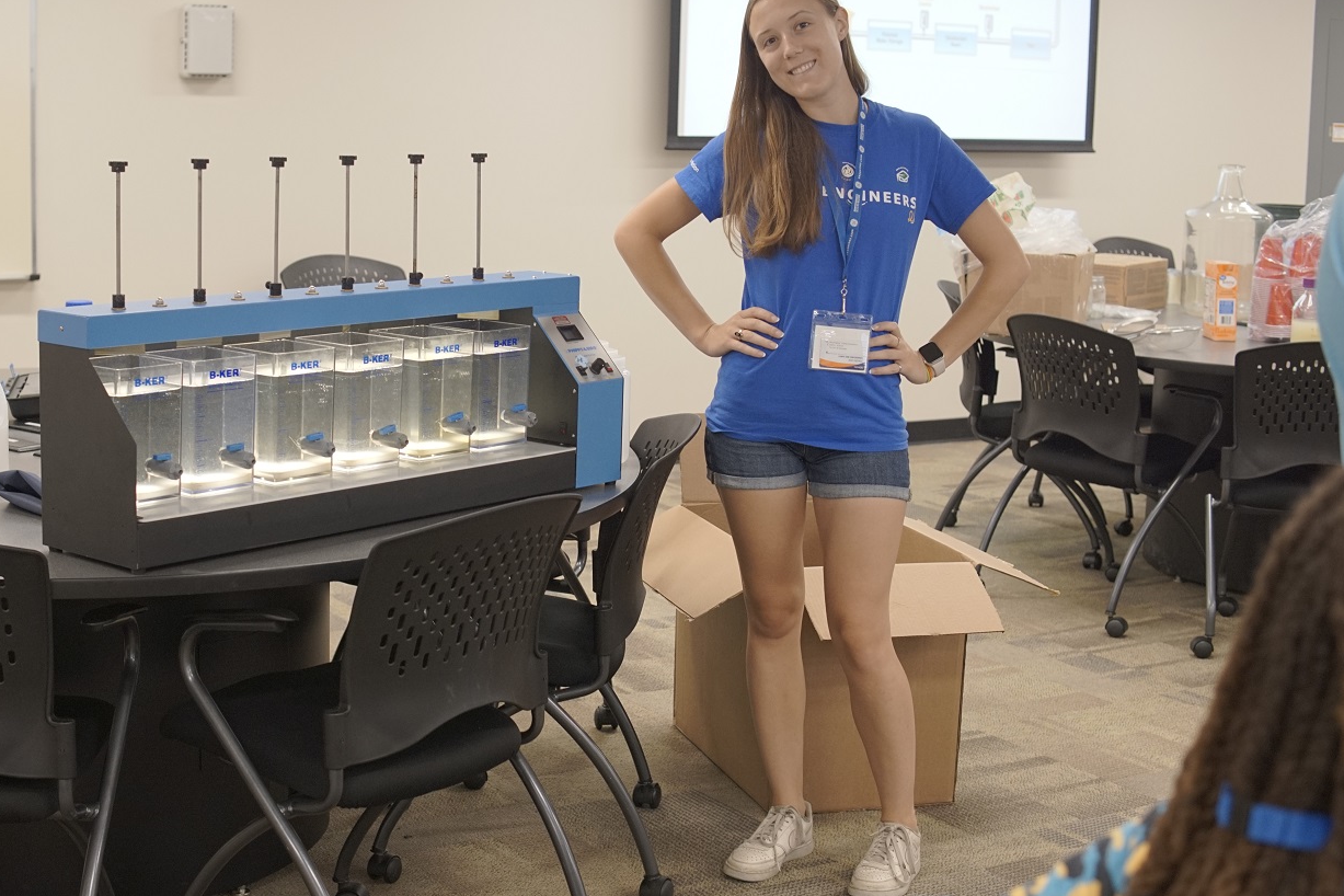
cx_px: 547
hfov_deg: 36.1
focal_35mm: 55
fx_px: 2053
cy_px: 429
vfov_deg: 24.6
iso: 800
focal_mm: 30
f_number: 2.8
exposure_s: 1/125
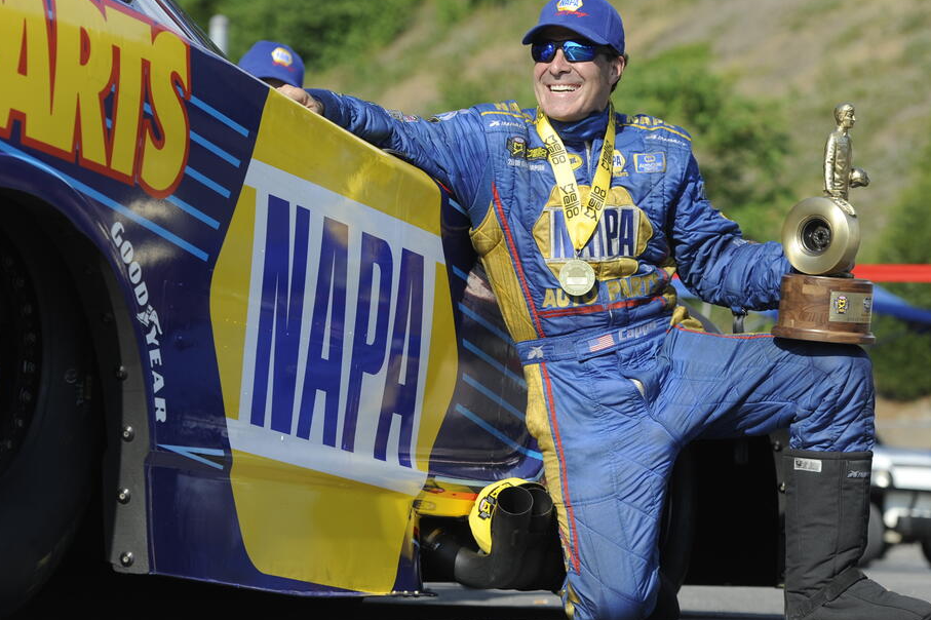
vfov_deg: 8.7
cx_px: 453
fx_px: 4084
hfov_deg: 13.0
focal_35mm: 158
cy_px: 282
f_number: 5
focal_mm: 112
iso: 200
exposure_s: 1/1000
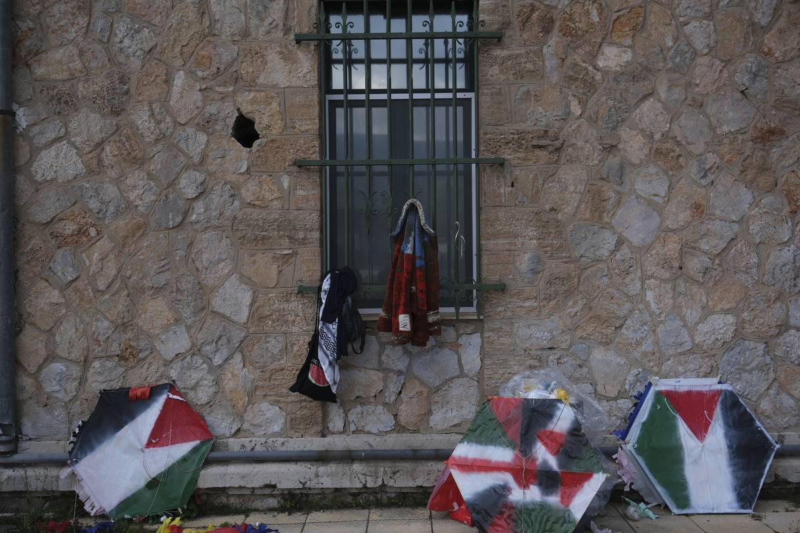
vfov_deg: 37.9
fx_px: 778
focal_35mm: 35
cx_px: 400
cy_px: 266
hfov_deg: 54.4
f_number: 2.8
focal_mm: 23
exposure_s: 1/3200
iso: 200
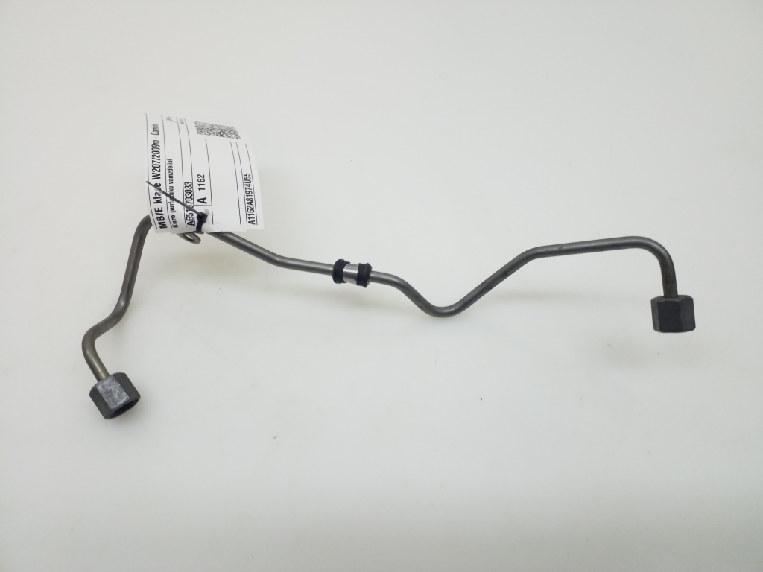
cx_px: 382
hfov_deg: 65.3
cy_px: 286
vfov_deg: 51.4
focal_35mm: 27
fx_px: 595
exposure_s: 1/50
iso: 64
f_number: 1.9
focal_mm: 3.6
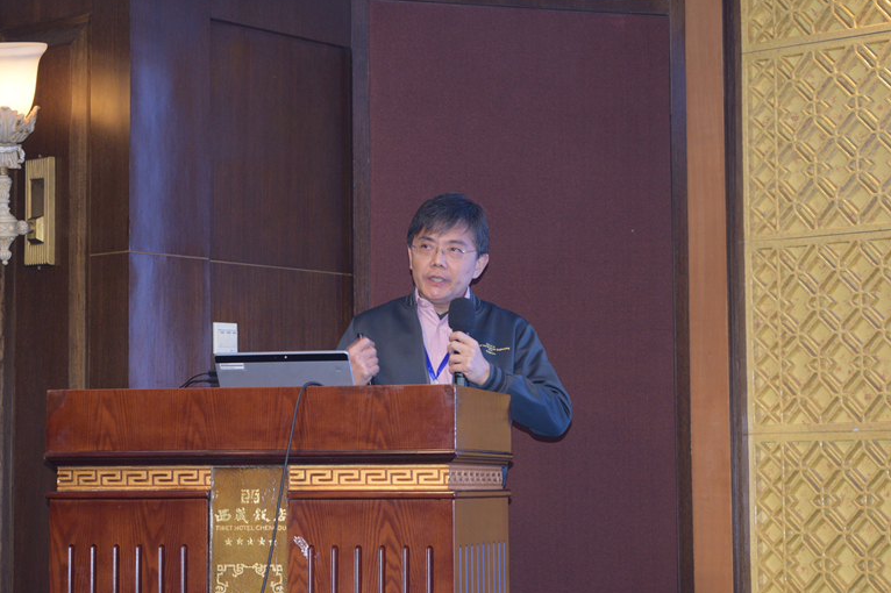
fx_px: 2265
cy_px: 277
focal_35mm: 92
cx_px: 419
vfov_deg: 14.9
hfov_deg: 22.3
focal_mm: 55
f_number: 5.6
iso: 800
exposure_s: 1/30
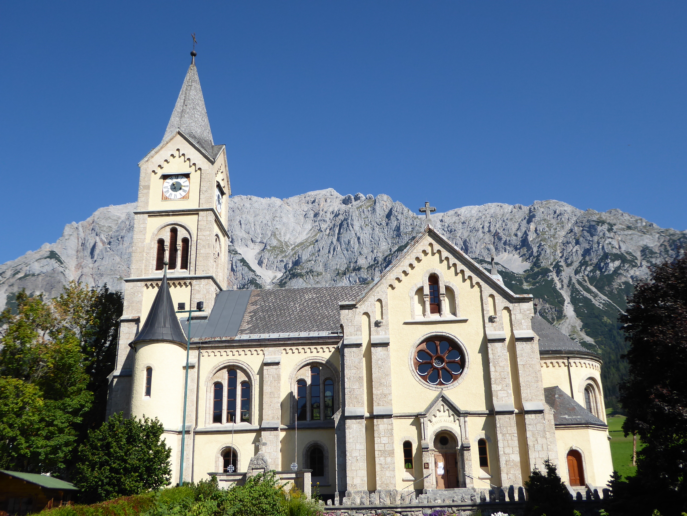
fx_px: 714
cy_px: 258
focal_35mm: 36
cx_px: 344
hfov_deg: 51.4
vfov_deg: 39.7
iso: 80
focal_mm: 6.3
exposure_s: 1/800
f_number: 3.7
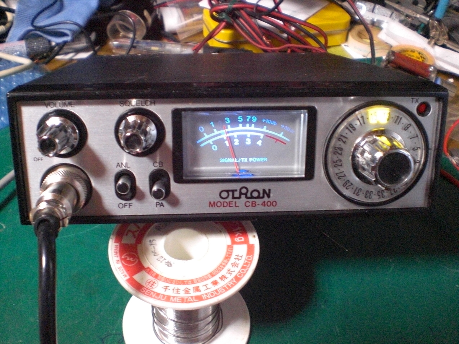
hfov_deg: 49.0
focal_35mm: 38
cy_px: 172
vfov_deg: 37.7
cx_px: 230
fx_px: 504
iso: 800
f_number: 3.1
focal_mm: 6.3
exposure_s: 1/20
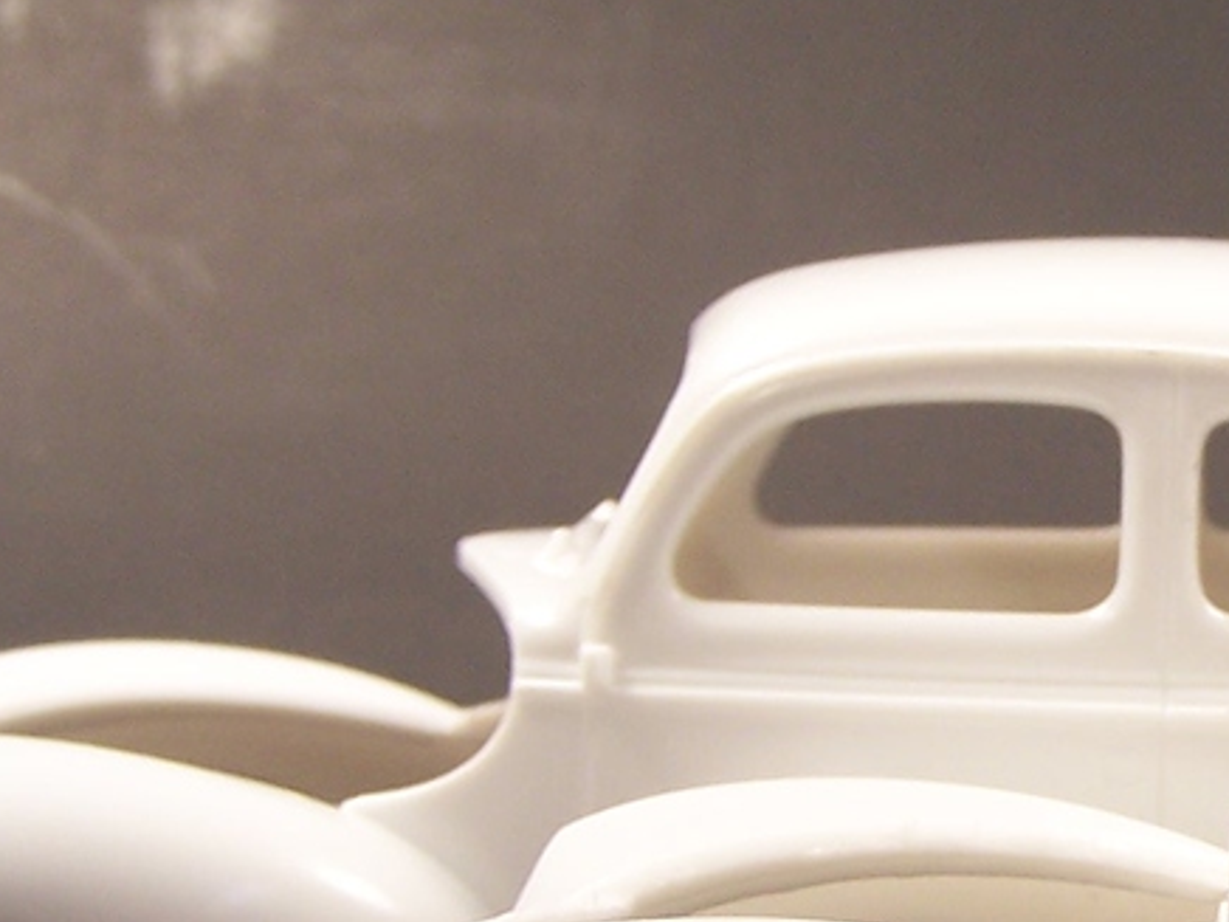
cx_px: 1522
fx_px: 4331
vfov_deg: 12.1
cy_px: 739
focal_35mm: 122
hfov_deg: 15.5
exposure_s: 1/90
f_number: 2.8
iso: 80
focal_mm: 6.3
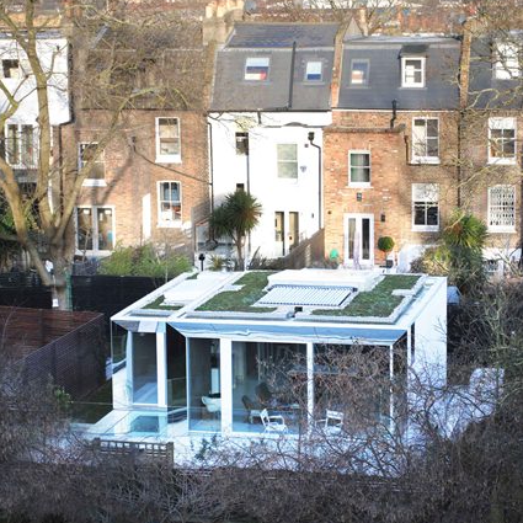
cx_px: 261
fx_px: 1806
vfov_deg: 16.5
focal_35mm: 106
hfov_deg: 16.5
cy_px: 246
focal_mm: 55
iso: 125
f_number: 5.6
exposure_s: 1/125
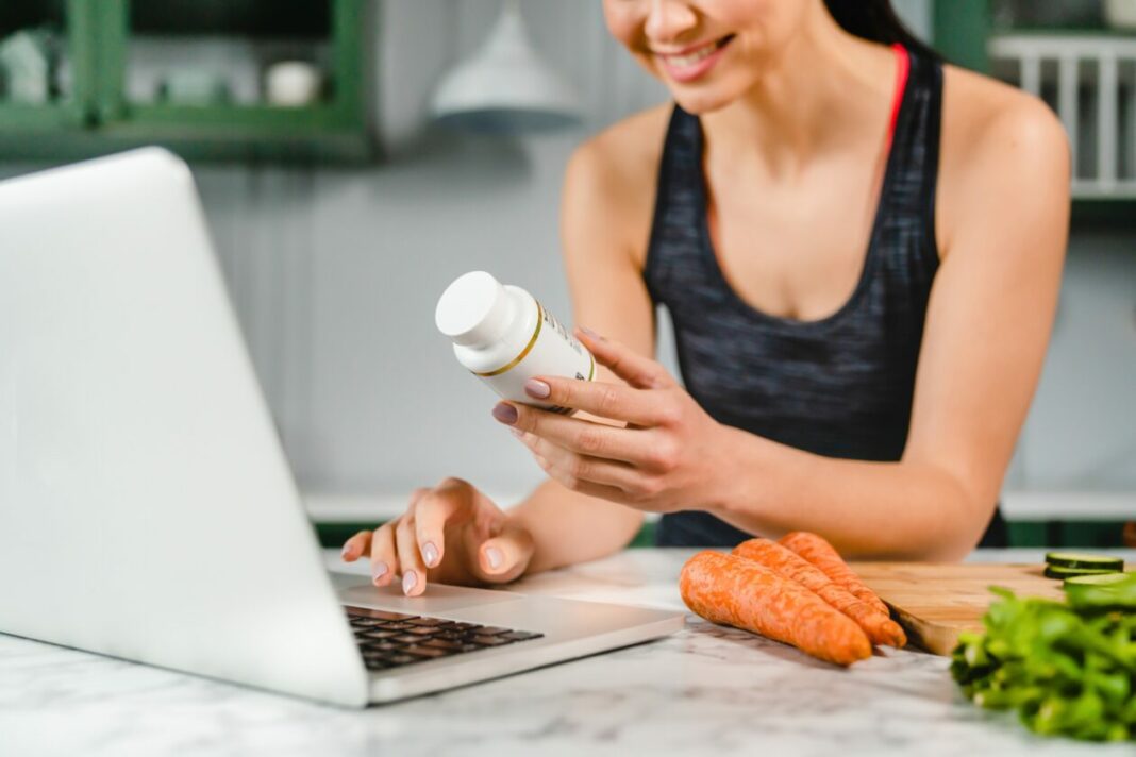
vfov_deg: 33.4
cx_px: 568
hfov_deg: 48.5
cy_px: 378
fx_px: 1262
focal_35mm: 40
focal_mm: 40
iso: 1000
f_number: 2.8
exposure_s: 1/200
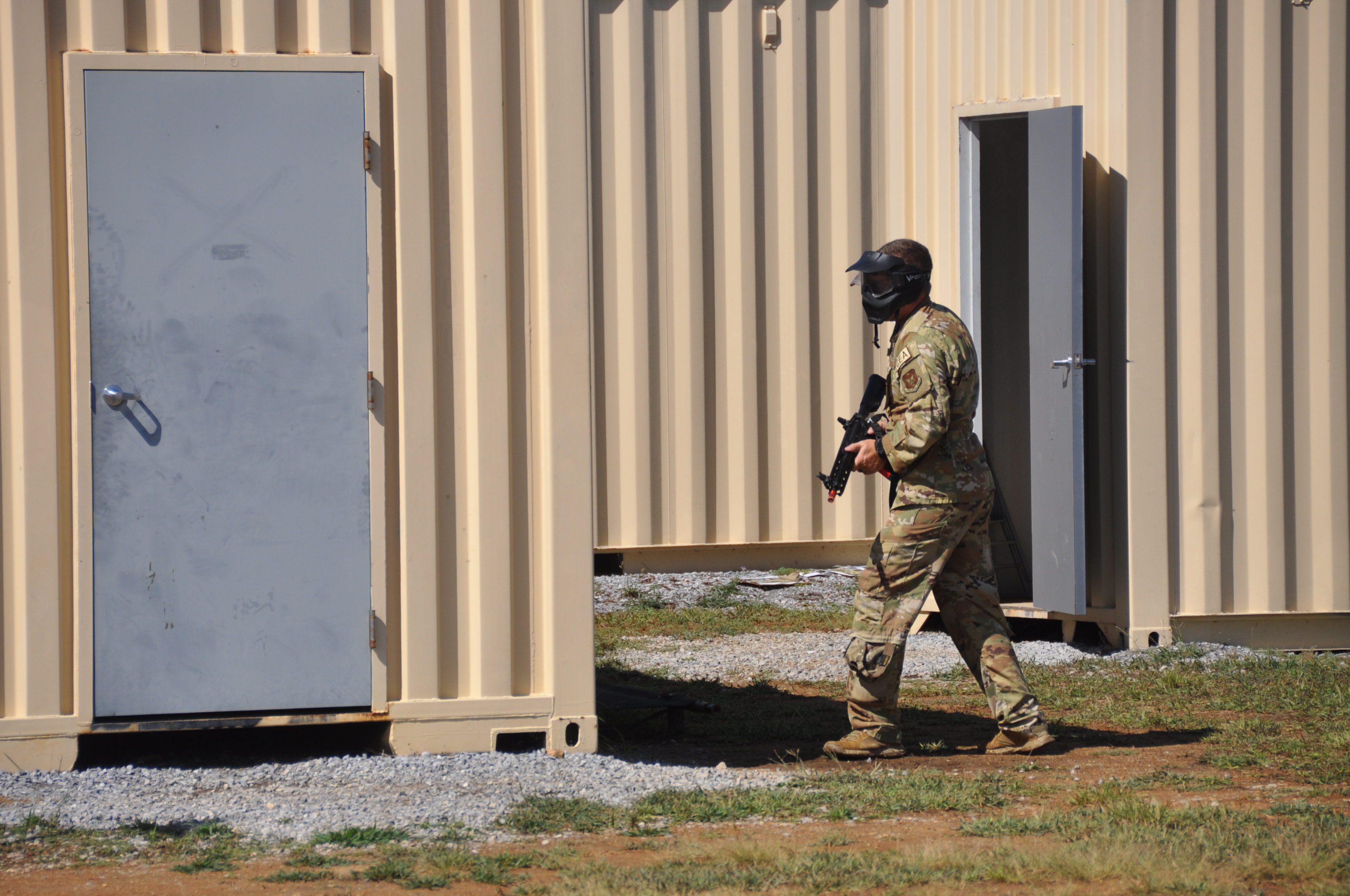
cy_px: 448
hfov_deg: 9.2
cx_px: 675
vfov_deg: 6.1
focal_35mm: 225
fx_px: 8427
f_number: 5.6
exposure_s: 1/2000
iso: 250
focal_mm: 150
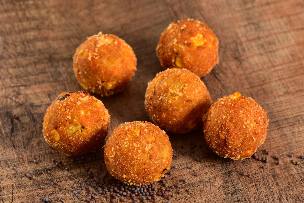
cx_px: 152
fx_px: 887
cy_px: 102
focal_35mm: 105
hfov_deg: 19.4
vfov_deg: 13.1
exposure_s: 1/90
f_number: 11
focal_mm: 105
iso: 140
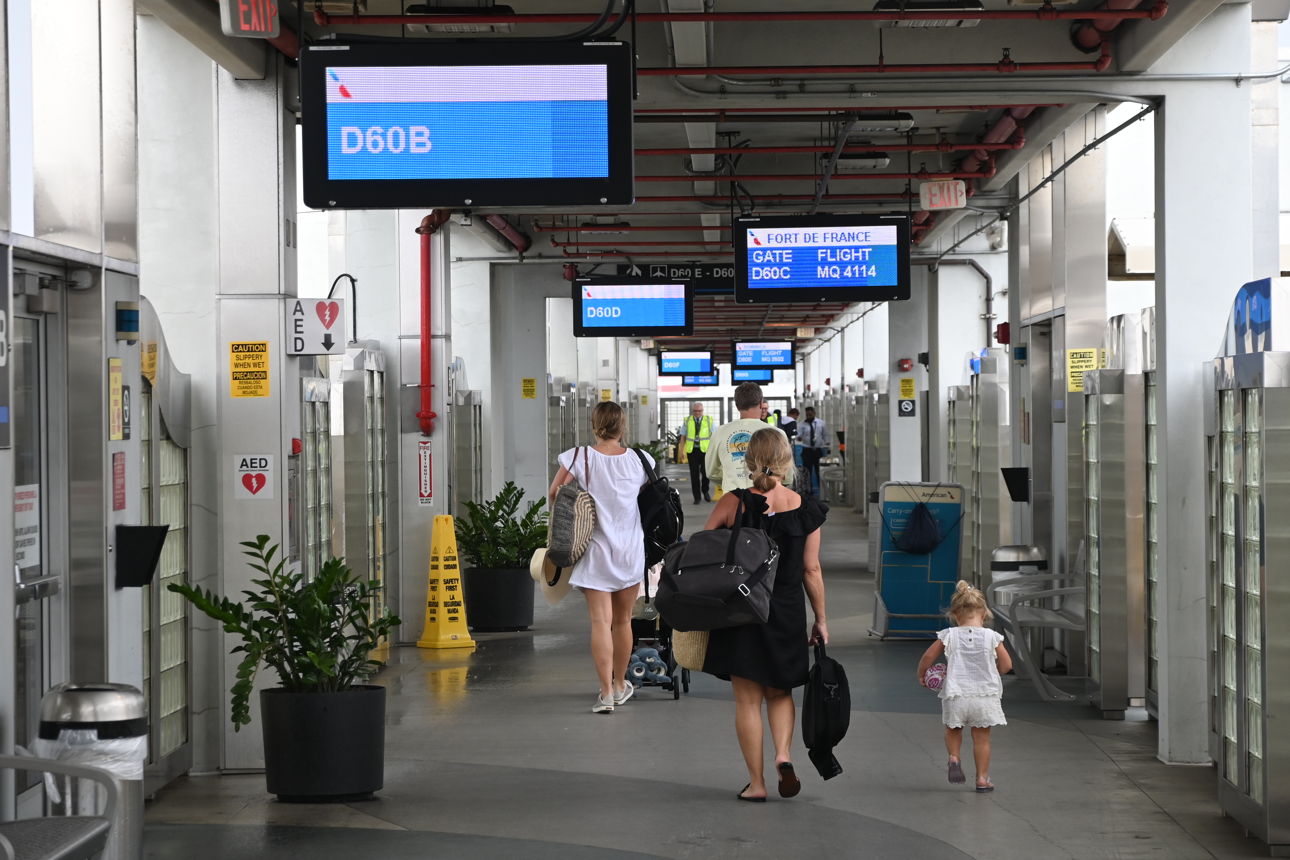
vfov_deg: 12.2
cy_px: 430
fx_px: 4013
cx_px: 645
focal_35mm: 112
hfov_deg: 18.3
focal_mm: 75
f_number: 5
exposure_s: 1/250
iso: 400
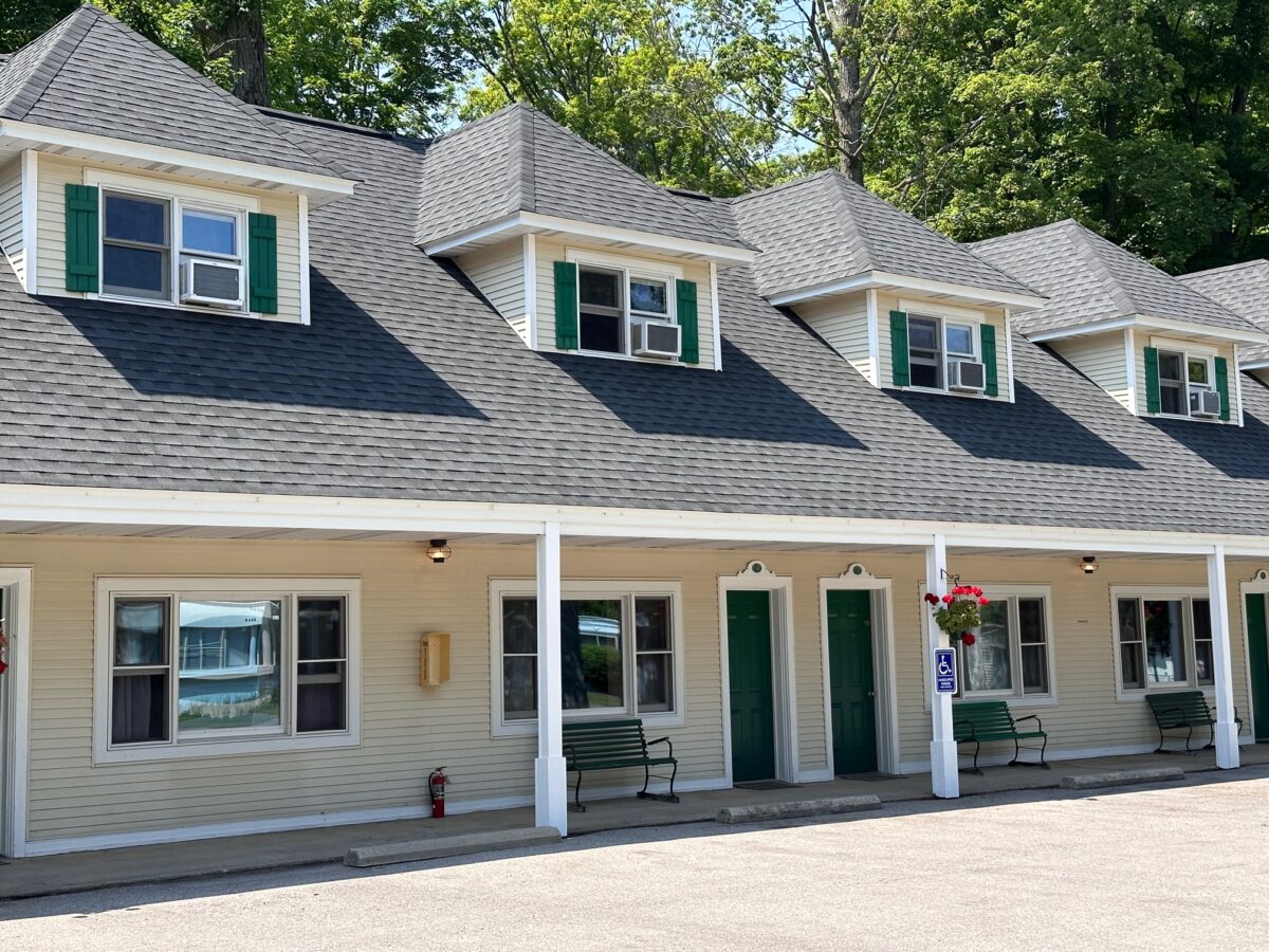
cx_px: 634
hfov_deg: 39.7
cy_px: 476
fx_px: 1760
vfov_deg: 30.3
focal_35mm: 48
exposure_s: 1/1721
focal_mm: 6.86
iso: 64
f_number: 1.78
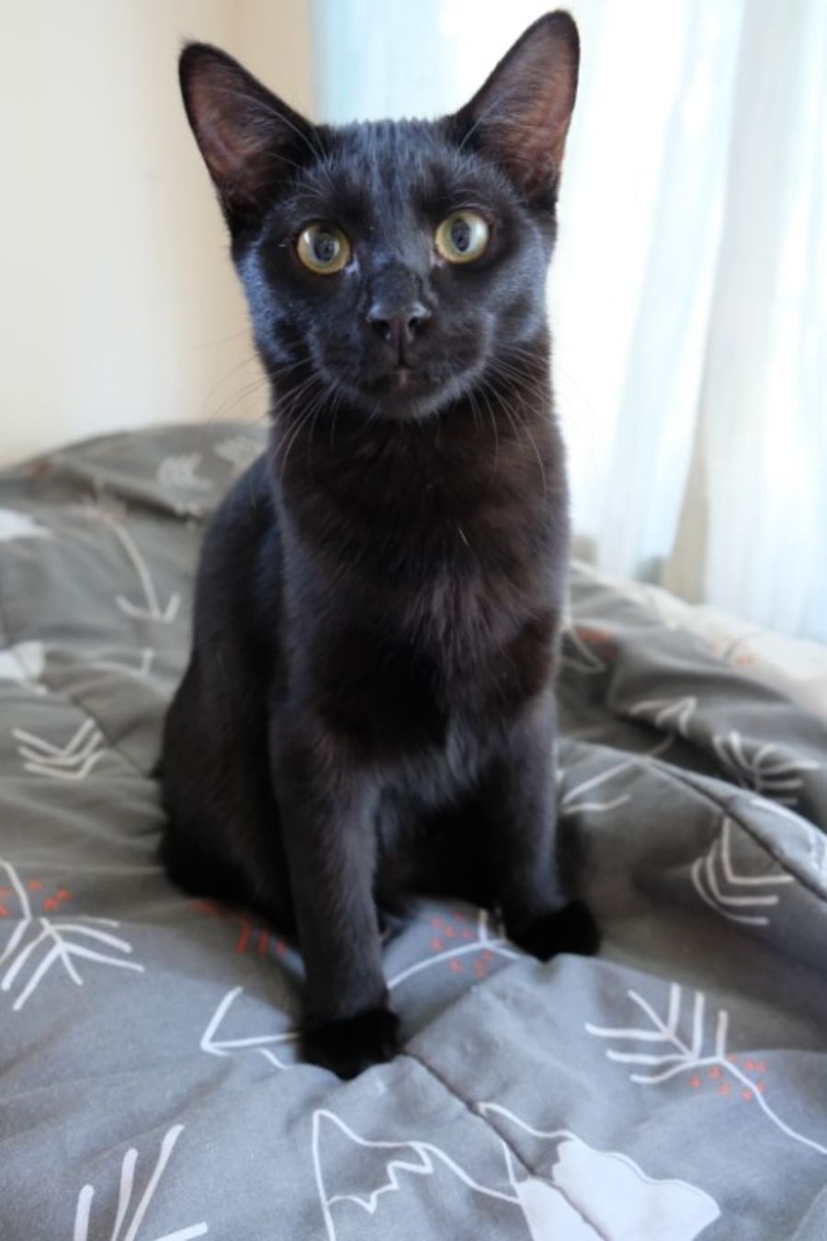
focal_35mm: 29
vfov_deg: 63.7
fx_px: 999
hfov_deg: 45.0
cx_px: 414
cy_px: 620
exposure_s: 1/50
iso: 6400
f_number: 4
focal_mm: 19.6
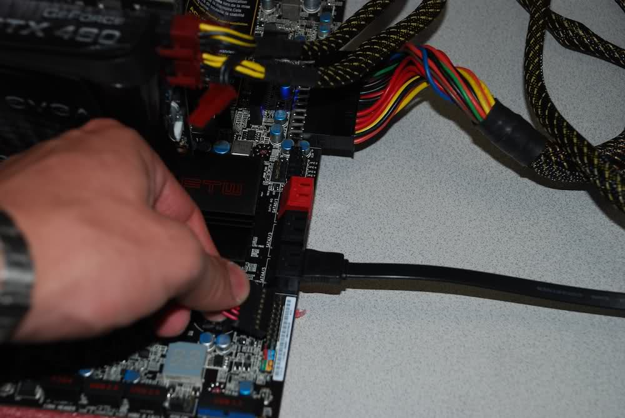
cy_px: 209
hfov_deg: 26.0
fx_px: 1356
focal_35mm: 78
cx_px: 312
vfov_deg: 17.5
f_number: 5
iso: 200
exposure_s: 1/125
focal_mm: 52
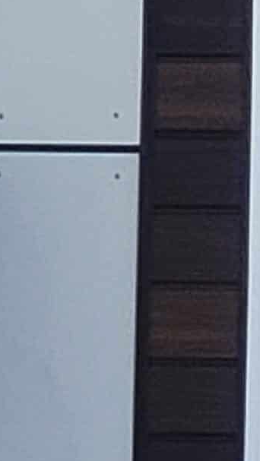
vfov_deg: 11.1
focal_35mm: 191
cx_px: 507
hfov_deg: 6.2
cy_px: 555
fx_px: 2338
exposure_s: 1/451
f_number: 2.4
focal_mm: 6
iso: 32
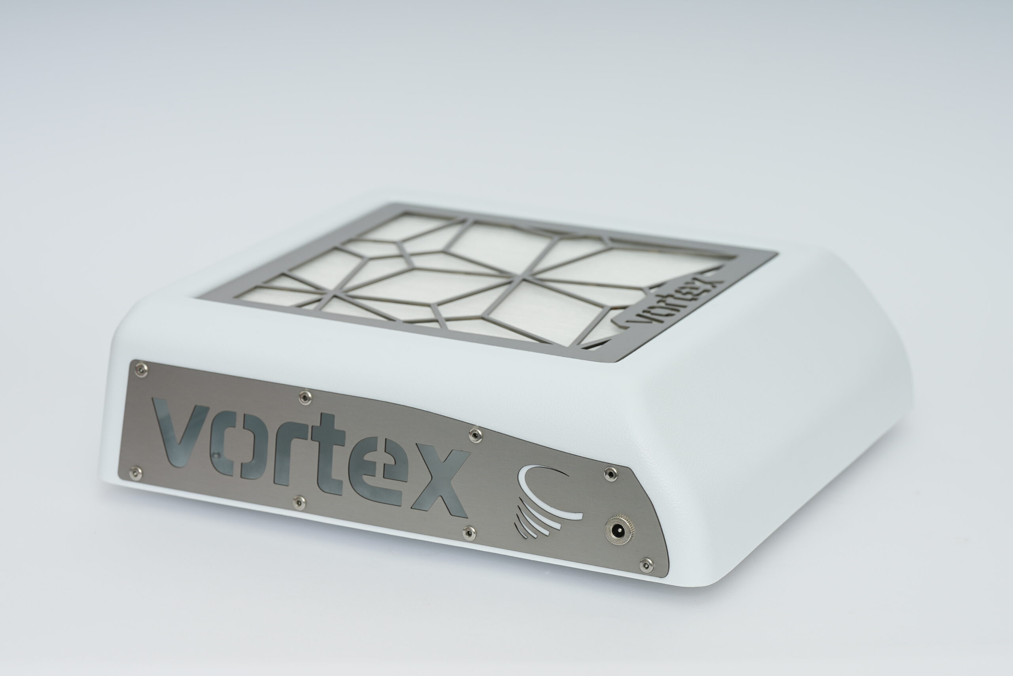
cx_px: 506
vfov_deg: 11.8
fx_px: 3266
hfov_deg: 17.6
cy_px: 338
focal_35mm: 116
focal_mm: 116
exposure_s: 1/250
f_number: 8
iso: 100
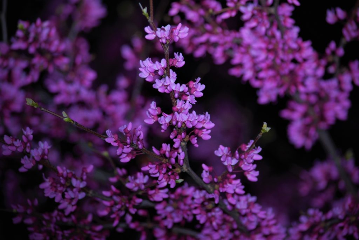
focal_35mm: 165
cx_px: 180
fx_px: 1647
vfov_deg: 8.3
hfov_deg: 12.4
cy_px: 120
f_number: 4.8
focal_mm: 110
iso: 200
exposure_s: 1/60
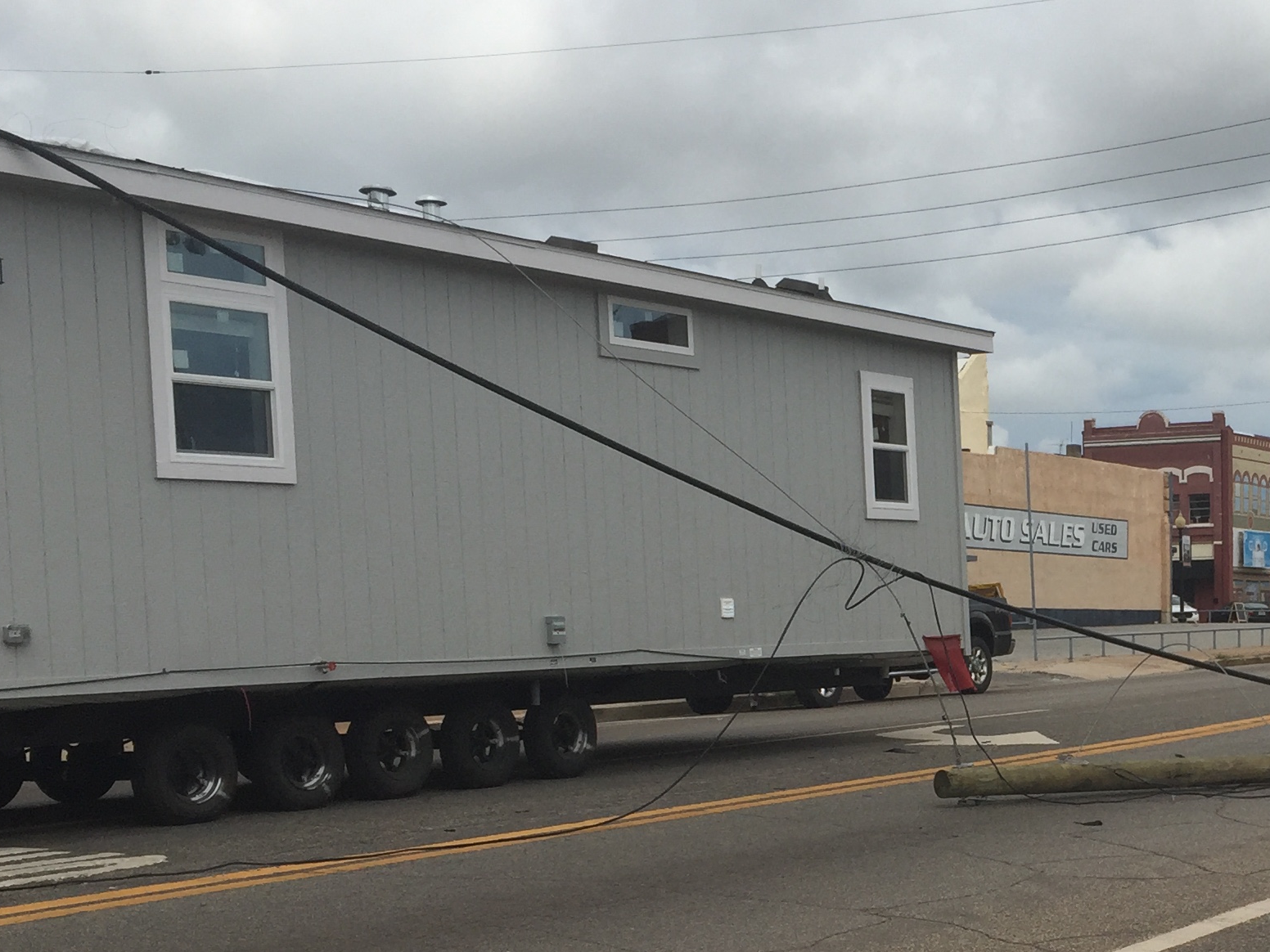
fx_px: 2238
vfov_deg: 23.8
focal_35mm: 61
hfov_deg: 30.1
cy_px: 687
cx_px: 1182
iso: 32
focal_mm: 4.15
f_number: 2.2
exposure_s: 1/3597
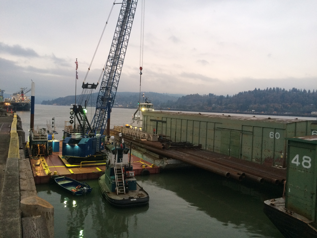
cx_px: 158
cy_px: 119
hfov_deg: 61.7
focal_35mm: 29
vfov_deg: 48.2
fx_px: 266
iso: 125
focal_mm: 4.15
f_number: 2.2
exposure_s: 1/30
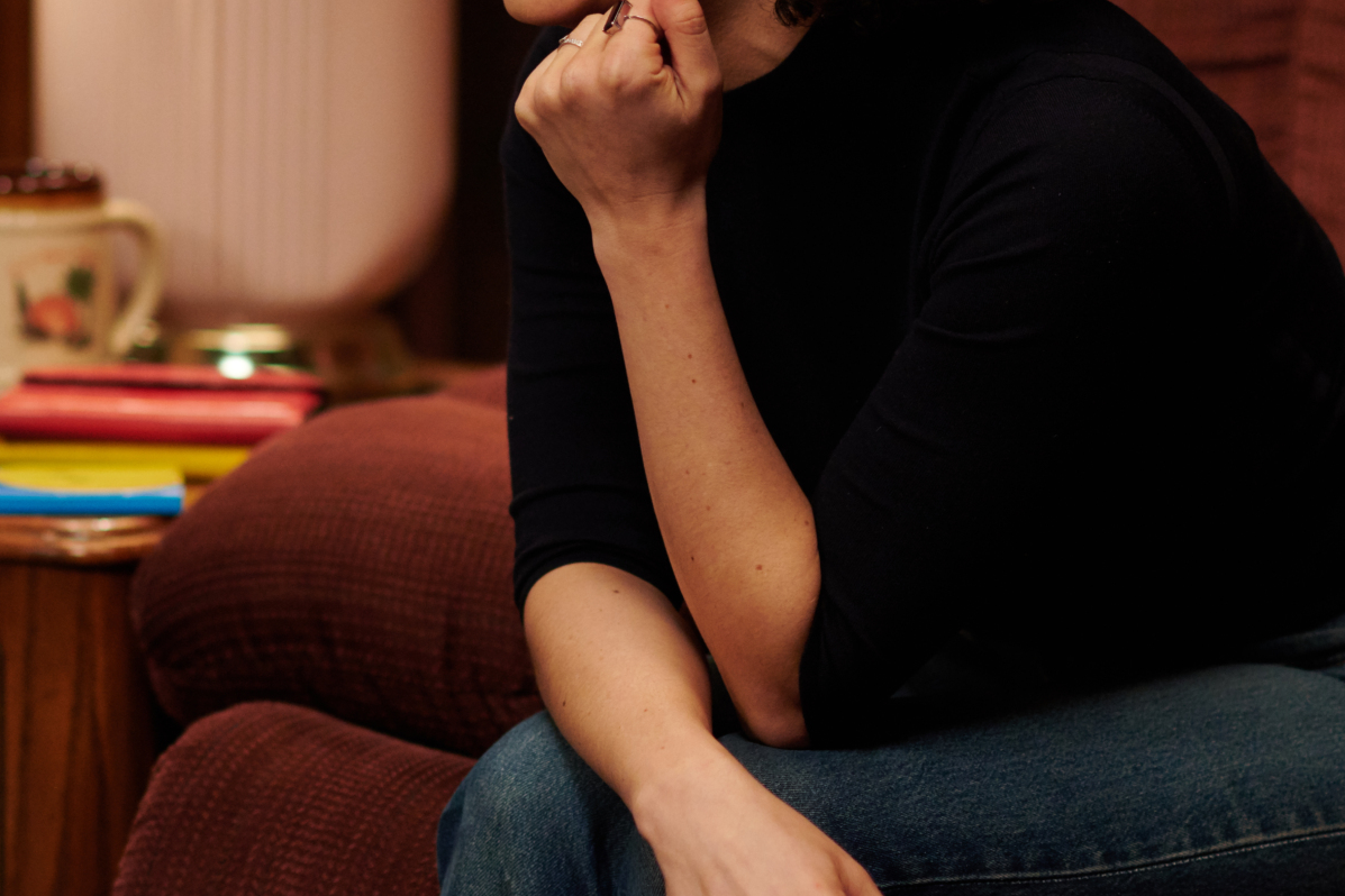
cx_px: 644
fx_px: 8630
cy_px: 294
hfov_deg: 8.9
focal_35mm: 231
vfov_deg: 5.9
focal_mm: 135
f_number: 2.8
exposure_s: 1/250
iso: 1600
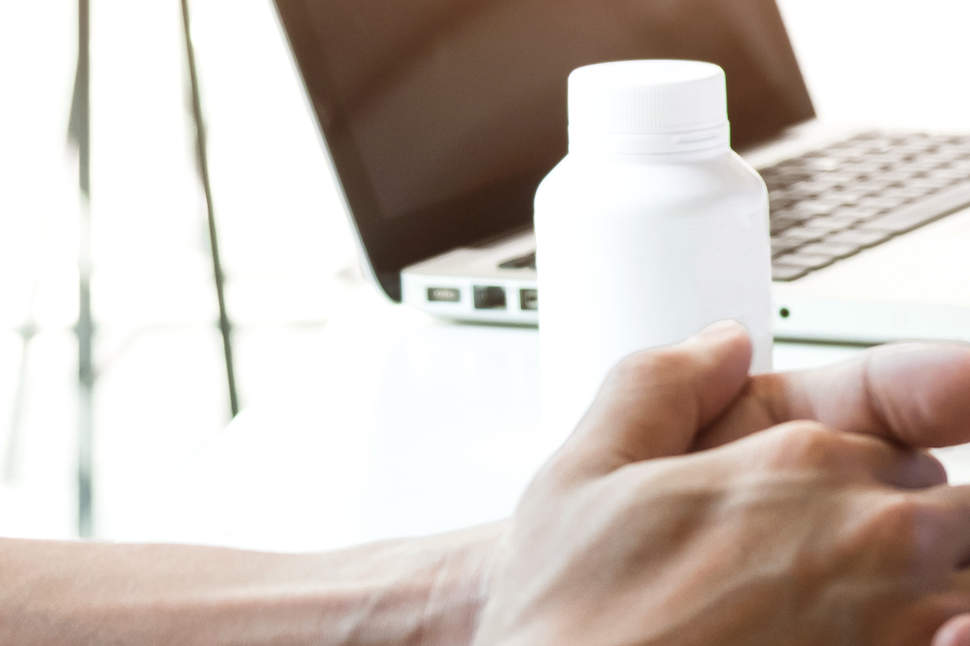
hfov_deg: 11.6
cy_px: 352
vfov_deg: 7.8
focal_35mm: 176
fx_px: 4742
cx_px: 962
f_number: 3.6
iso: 400
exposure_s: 1/125
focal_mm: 37.4
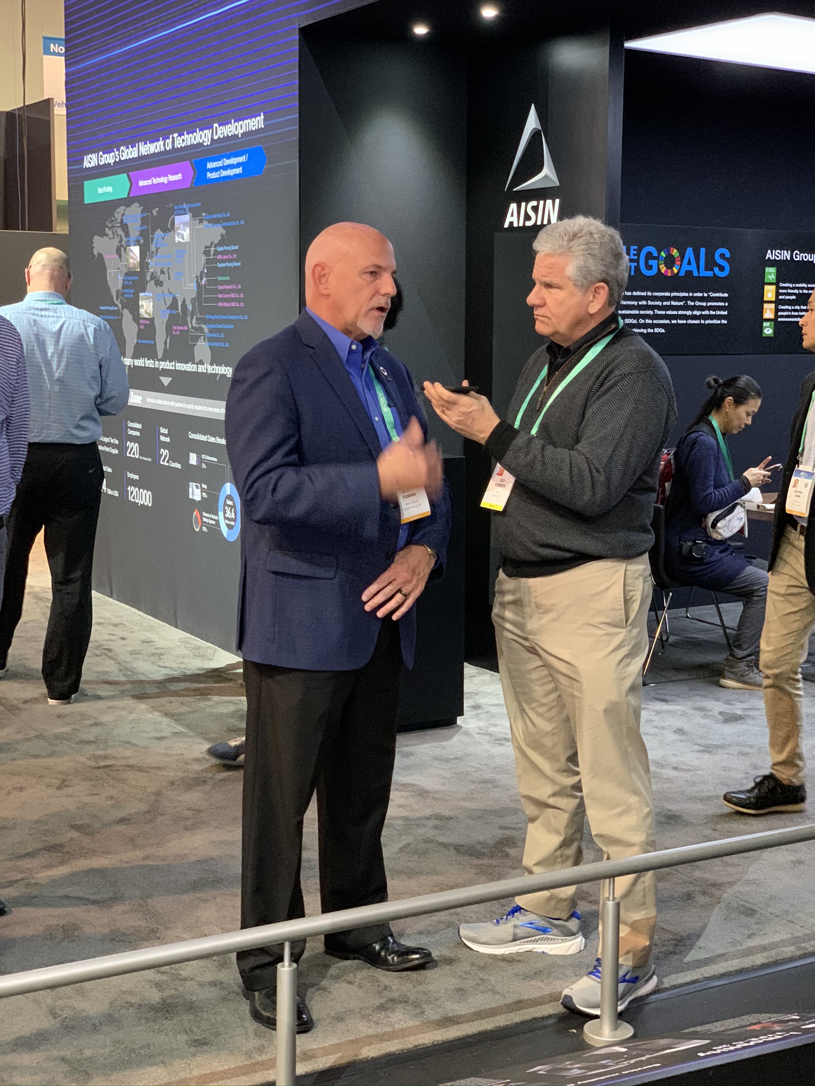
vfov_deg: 36.8
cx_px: 408
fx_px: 1632
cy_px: 543
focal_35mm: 52
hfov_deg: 28.0
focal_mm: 6
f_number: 2.4
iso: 400
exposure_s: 1/33
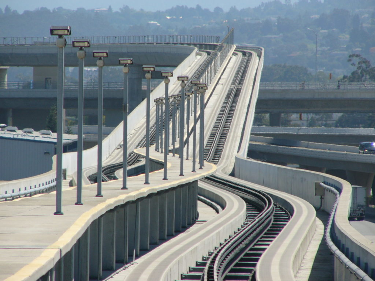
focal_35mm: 432
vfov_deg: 3.4
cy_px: 140
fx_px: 4680
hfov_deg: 4.6
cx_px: 188
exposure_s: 1/400
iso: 50
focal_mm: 72
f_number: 4
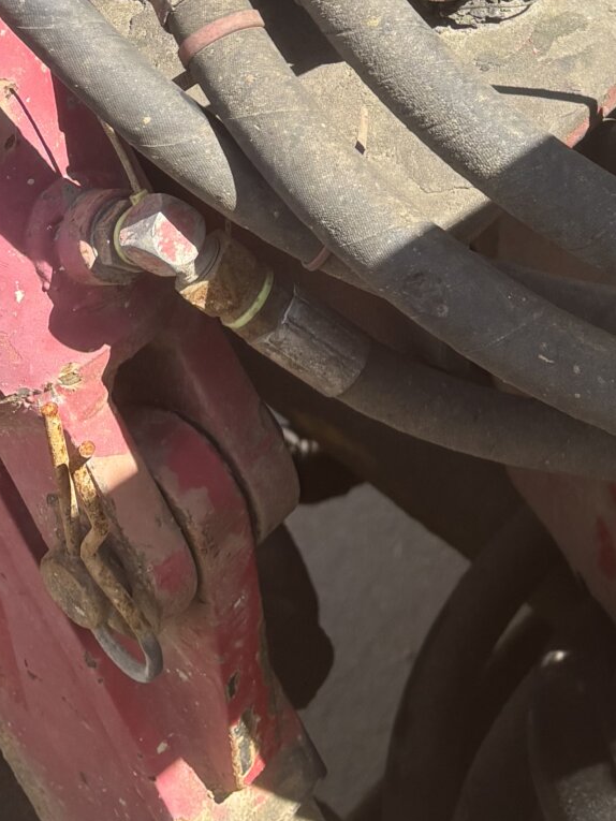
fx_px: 2064
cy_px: -362
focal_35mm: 87
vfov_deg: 19.9
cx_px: 584
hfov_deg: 16.7
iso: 50
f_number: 1.6
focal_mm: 5.96
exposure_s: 1/1103
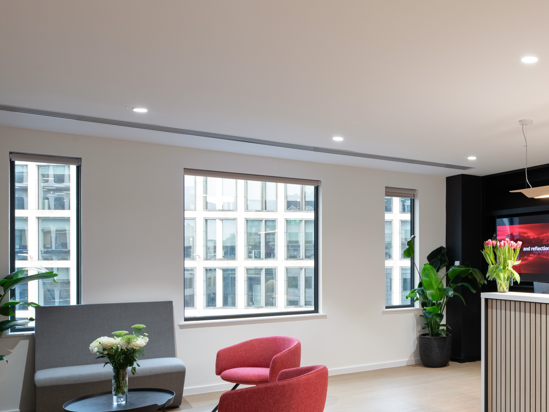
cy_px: 260
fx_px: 555
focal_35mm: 35
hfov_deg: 48.7
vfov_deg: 40.4
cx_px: 463
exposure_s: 1/4
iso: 400
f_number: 11
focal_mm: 20
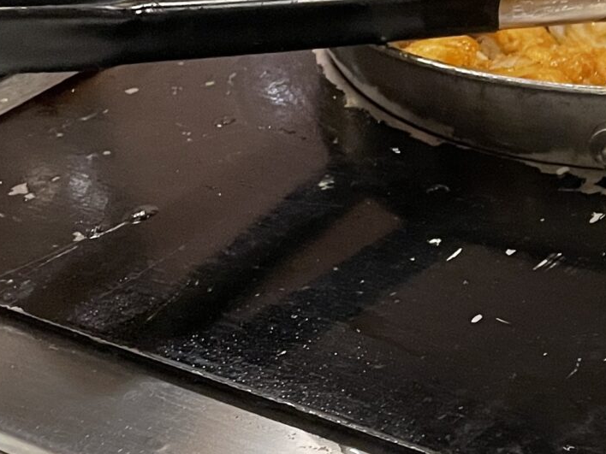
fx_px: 1646
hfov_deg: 18.8
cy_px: 160
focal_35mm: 94
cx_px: 864
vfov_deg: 15.7
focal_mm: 4.2
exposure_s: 1/60
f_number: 1.6
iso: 400
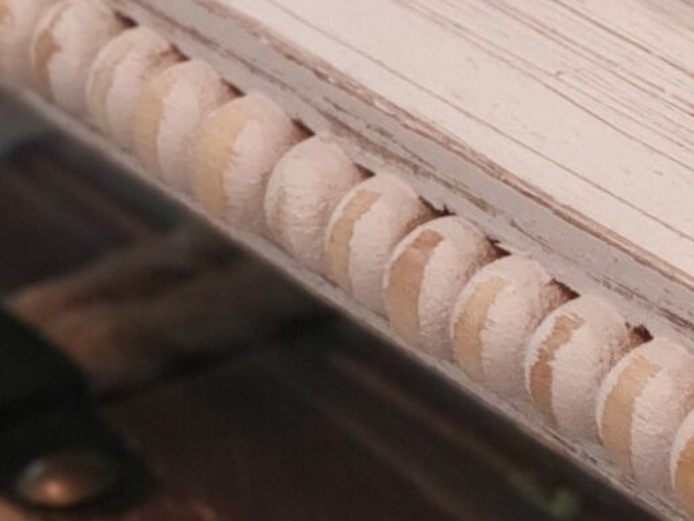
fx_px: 4152
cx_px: 1231
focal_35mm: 207
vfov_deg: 7.1
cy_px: -266
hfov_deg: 9.1
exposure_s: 1/30
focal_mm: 6
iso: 200
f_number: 2.4
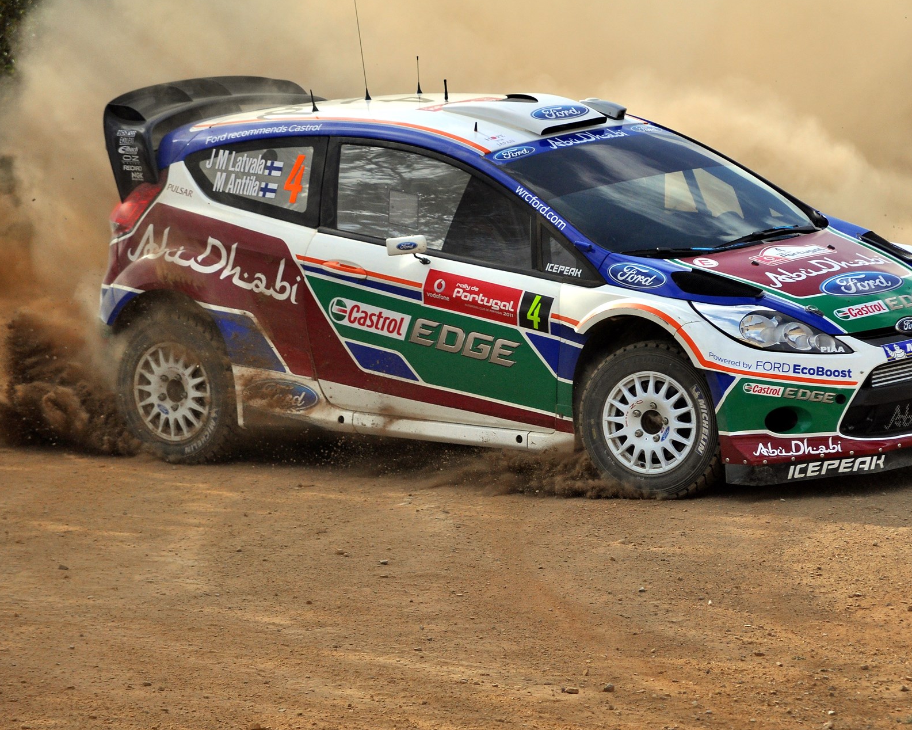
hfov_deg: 5.4
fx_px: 9582
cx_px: 571
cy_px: 377
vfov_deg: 4.4
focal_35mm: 355
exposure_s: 1/1250
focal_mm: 200
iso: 320
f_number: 9
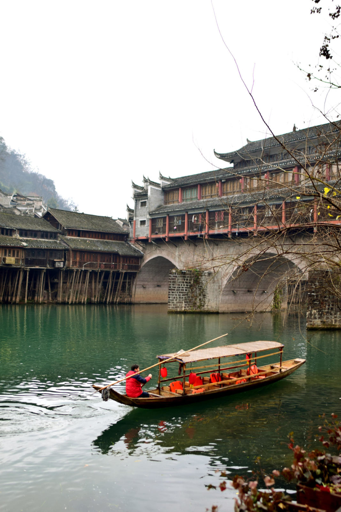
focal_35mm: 30
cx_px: 170
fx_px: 426
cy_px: 256
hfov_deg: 43.6
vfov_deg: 61.9
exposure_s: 1/250
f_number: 1.8
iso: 100
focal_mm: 20
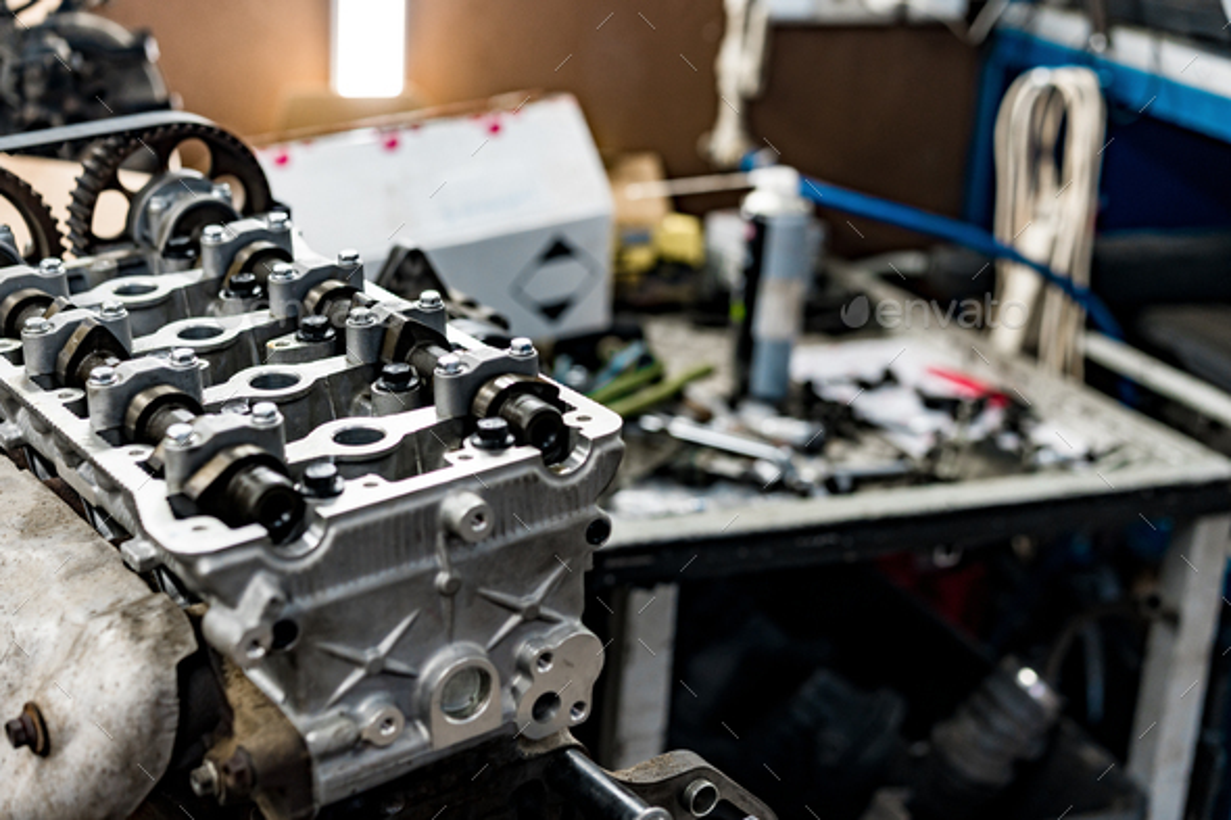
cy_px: 410
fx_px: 1880
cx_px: 616
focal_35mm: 55
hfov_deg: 36.3
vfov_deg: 24.6
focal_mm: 55
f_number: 3.2
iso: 400
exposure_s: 1/125
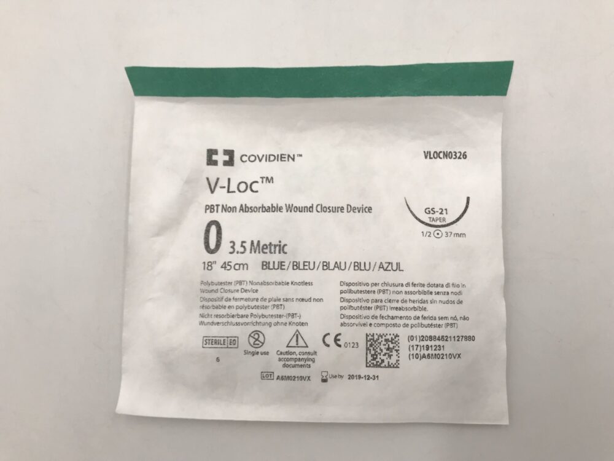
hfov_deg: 63.4
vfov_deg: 49.7
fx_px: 497
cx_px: 307
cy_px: 230
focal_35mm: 28
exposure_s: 1/60
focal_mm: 3.99
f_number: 1.8
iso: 25
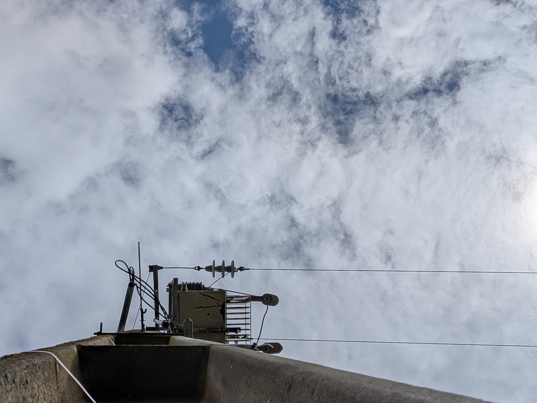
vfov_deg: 32.0
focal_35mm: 44
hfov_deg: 42.4
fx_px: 682
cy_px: 322
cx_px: 180
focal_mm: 4.53
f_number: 1.7
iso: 30
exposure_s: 1/17544
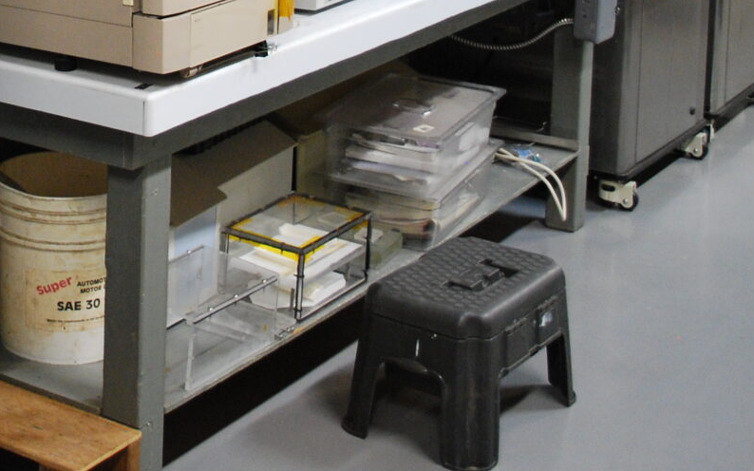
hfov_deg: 24.6
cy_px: -155
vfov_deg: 15.6
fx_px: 1623
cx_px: -41
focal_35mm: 79
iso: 800
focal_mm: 20
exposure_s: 1/15
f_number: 3.8
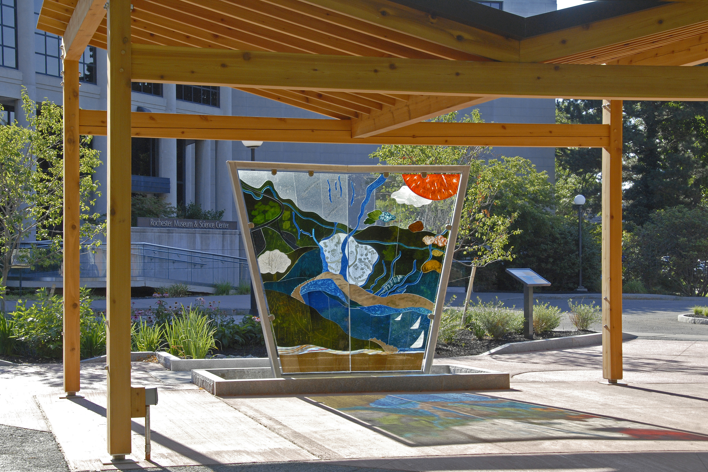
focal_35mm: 67
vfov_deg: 20.3
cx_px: 350
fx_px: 1318
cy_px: 238
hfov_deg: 30.1
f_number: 11
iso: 250
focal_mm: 44
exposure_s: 1/100
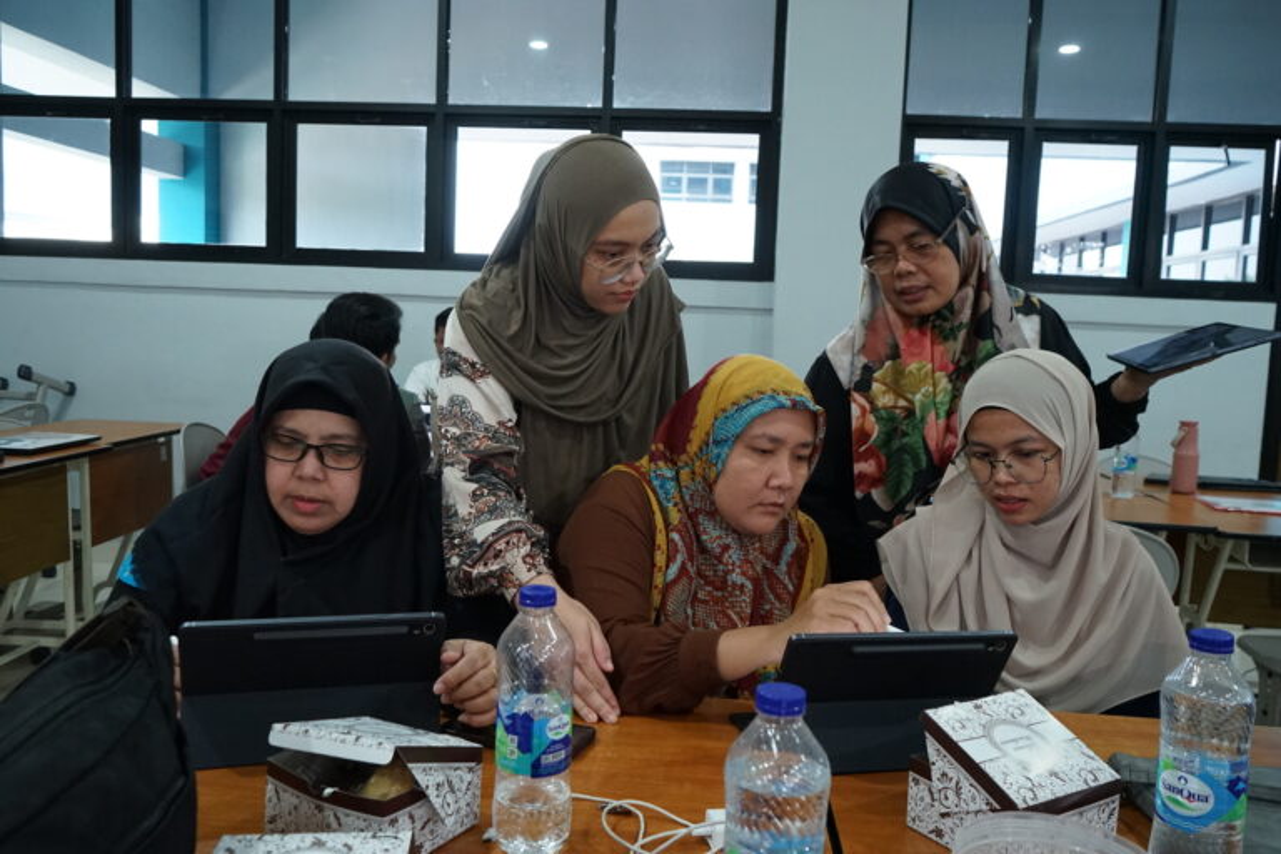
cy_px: 427
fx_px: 996
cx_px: 640
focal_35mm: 28
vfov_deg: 46.4
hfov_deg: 65.5
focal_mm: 28
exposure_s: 1/30
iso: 3200
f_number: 8
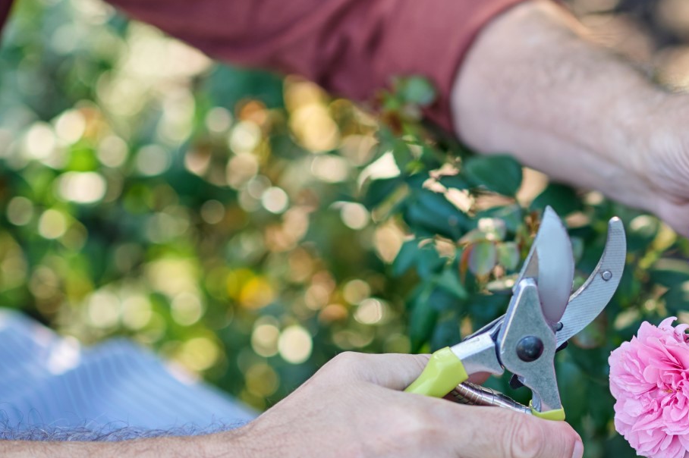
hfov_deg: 13.4
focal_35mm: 152
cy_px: 335
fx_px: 2907
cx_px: 615
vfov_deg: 9.0
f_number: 2.5
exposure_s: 1/200
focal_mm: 85
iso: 100
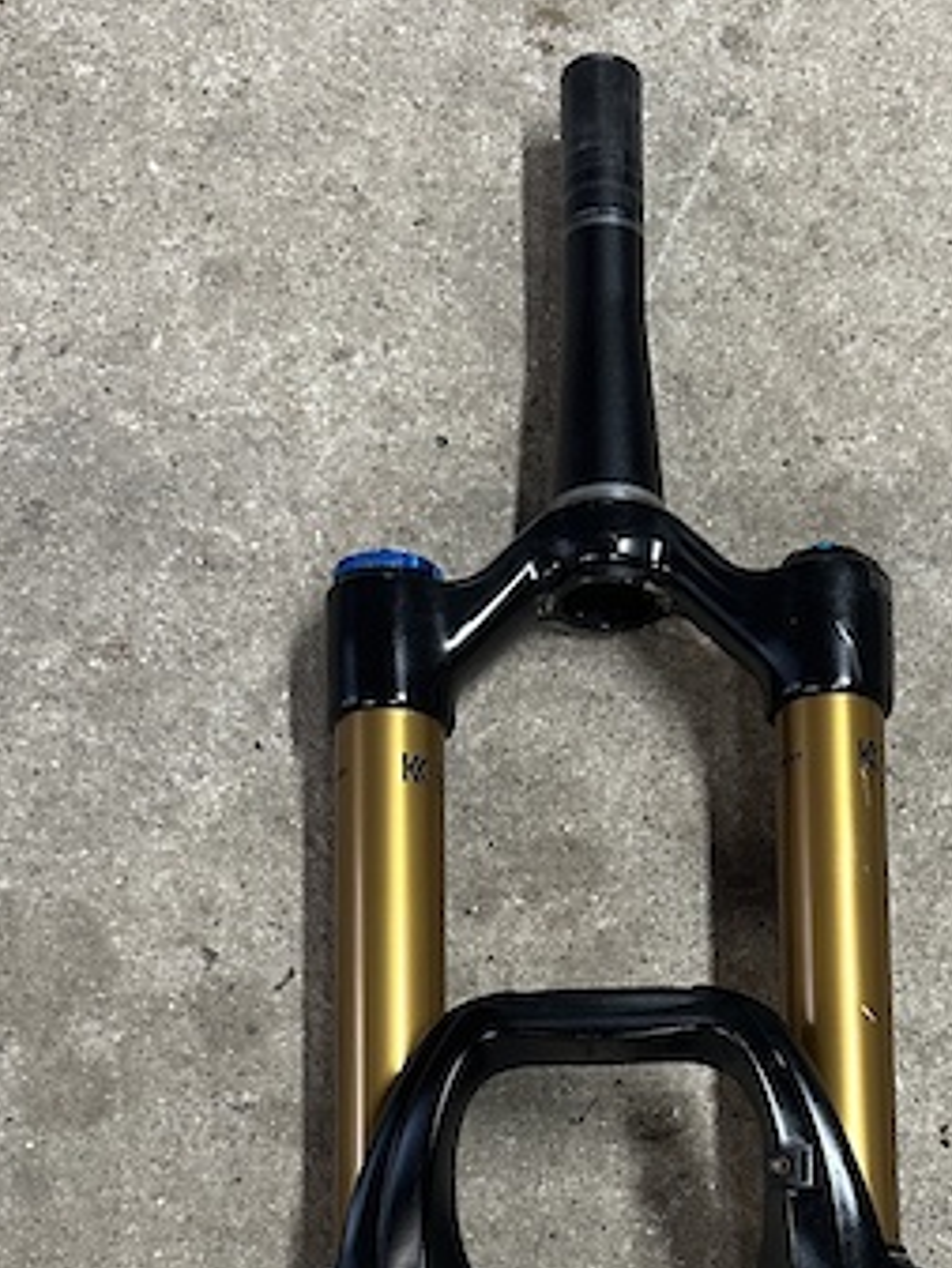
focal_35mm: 57
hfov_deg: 25.5
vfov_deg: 31.6
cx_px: 655
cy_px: 1219
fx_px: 2089
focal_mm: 6.86
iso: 320
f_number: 1.78
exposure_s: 1/60
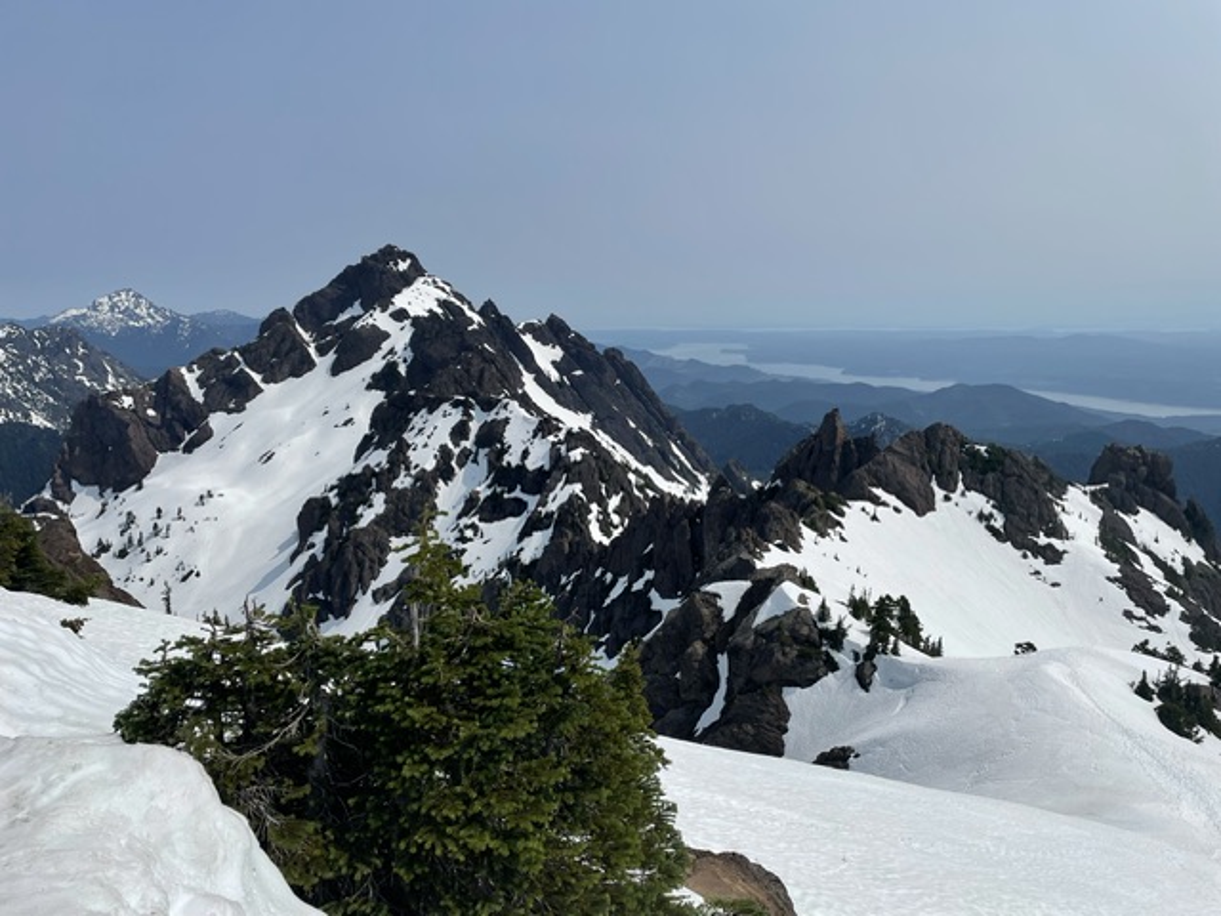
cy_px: 458
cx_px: 610
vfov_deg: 53.1
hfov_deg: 67.3
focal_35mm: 26
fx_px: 917
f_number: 1.6
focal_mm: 4.2
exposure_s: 1/11905
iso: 32
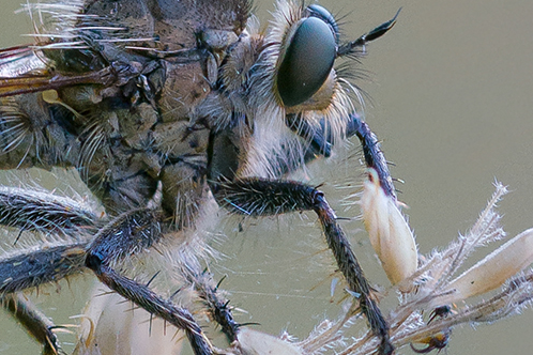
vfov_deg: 2.3
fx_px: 8912
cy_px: 246
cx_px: 128
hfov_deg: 3.4
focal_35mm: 602
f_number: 6.3
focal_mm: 200
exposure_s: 1/200
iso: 800
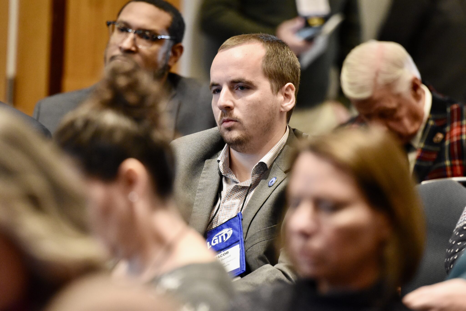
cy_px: 156
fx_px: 3883
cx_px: 233
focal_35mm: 300
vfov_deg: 4.6
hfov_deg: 6.9
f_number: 2.8
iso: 3200
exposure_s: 1/50
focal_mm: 200
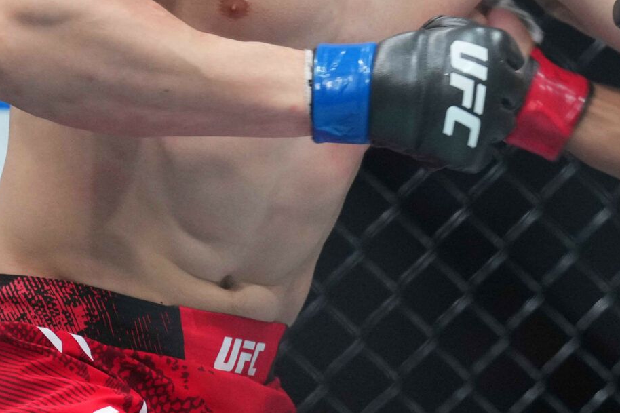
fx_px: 8247
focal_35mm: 479
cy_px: -118
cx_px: 721
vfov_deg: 2.9
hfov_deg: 4.3
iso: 2500
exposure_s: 1/1000
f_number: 3.2
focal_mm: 171
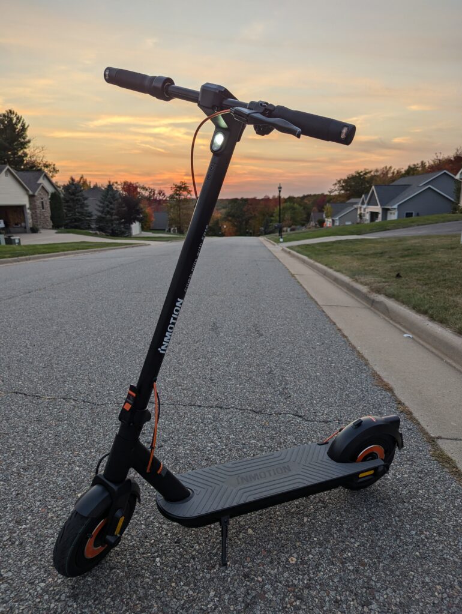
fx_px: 426
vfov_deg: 71.5
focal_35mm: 24
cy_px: 307
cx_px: 231
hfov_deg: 56.9
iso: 44
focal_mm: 6.81
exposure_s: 1/200
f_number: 1.85
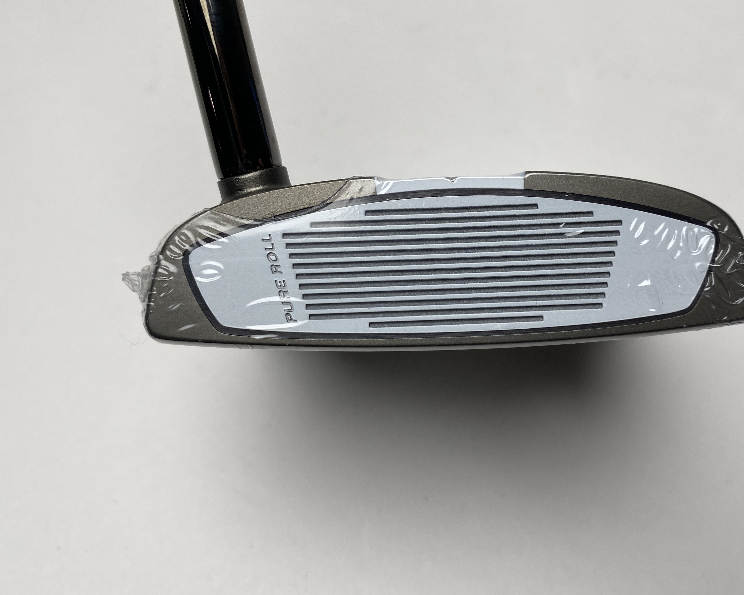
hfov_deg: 56.8
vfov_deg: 47.0
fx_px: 683
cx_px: 442
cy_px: 260
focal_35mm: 31
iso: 32
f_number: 1.8
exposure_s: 1/402
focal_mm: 4.25
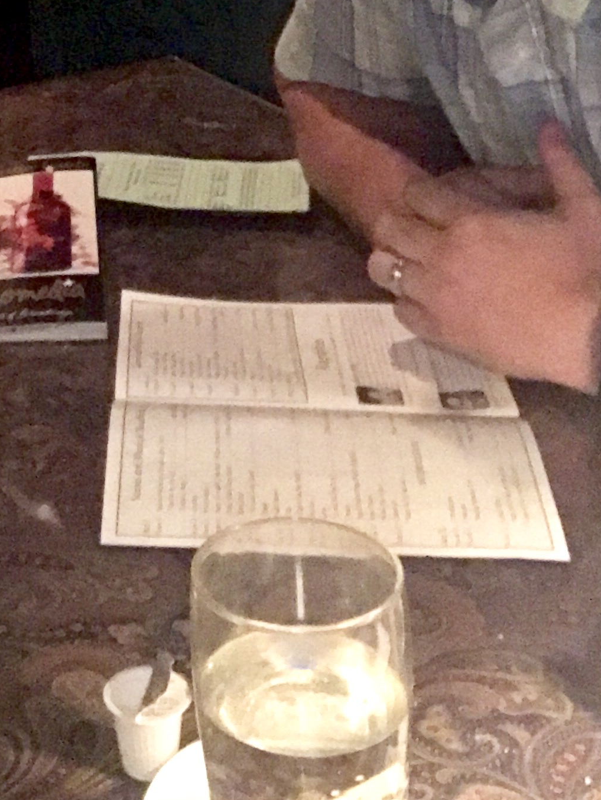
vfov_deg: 25.2
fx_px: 1688
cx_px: -36
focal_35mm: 73
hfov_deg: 19.4
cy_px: -31
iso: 500
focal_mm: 2.87
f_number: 2.2
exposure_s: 1/20
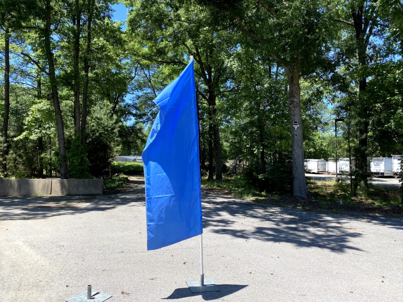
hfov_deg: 67.3
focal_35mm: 26
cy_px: 151
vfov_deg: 53.1
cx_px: 202
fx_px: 303
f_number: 1.8
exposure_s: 1/1044
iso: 32
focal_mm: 4.25
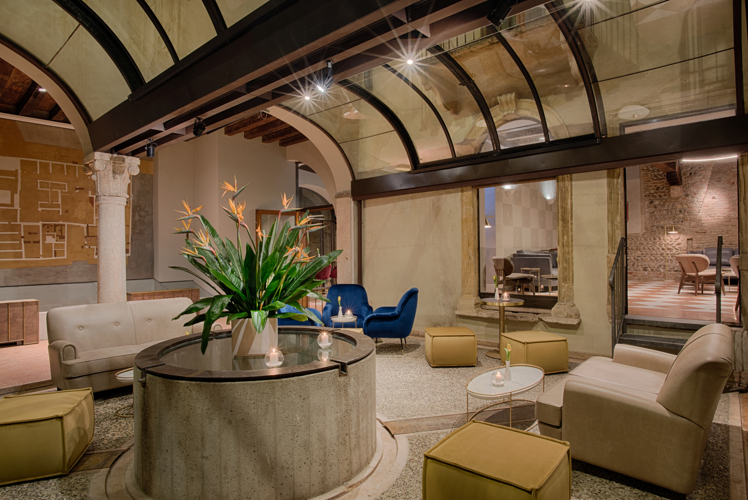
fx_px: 416
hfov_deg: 84.0
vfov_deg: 62.0
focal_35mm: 20
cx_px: 374
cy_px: 250
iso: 80
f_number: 11
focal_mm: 20
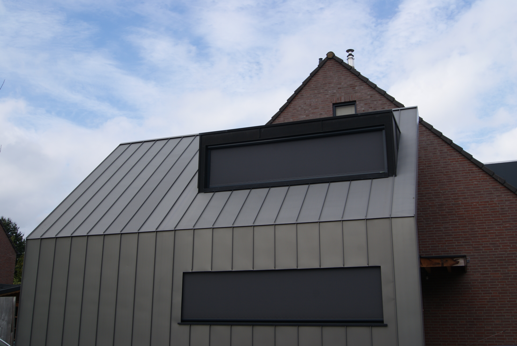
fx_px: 518
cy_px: 173
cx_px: 258
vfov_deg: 37.0
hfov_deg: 53.1
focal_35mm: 36
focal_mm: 24
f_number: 11
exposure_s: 1/125
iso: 100
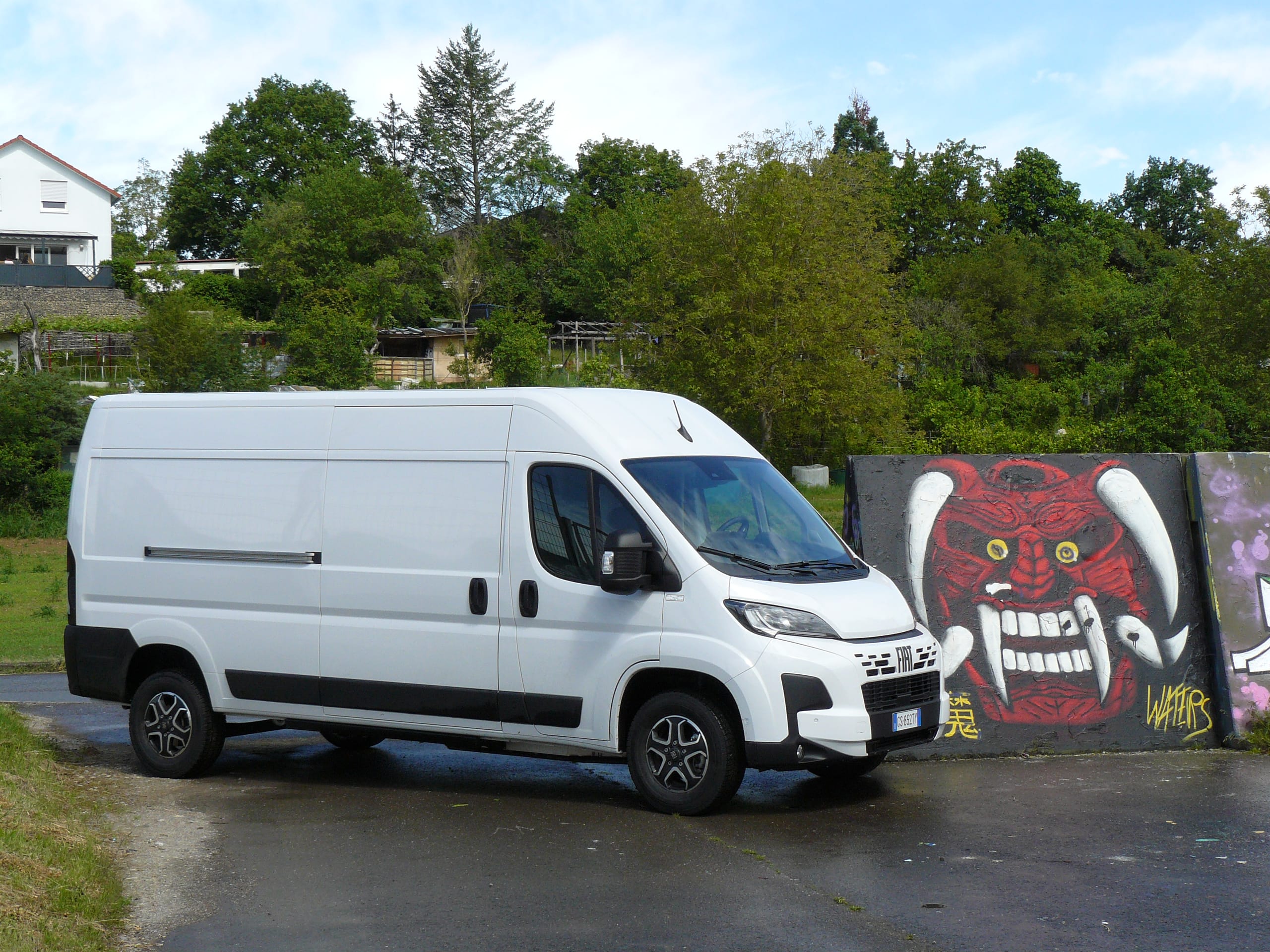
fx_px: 2201
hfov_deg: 32.2
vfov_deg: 24.4
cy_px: 476
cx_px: 635
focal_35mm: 60
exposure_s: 1/400
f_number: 5.6
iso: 100
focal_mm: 10.1
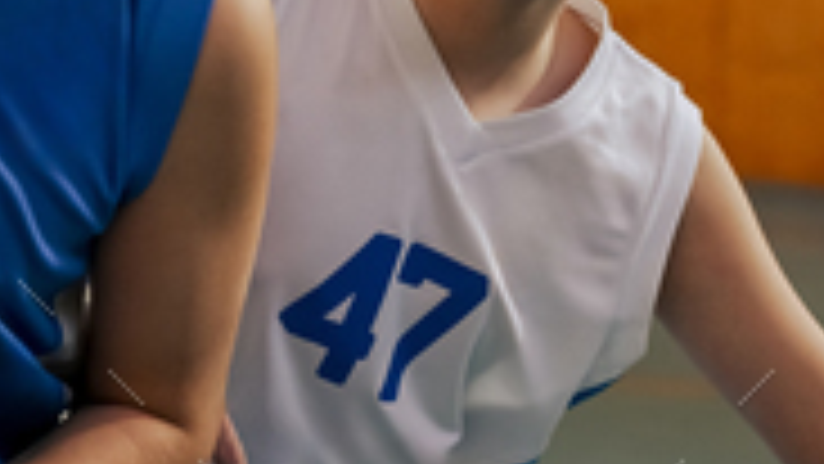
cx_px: 419
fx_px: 2579
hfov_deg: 18.2
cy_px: 237
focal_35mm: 118
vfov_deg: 10.3
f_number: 2.2
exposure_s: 1/640
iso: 320
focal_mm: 35
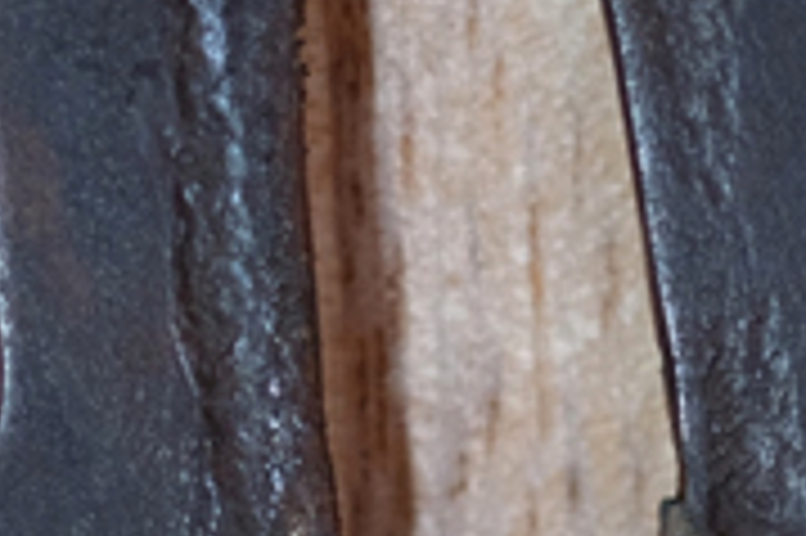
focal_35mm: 604
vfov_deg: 2.3
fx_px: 13510
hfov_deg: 3.4
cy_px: 189
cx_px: 865
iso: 320
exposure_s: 1/30
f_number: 2.8
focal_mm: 60
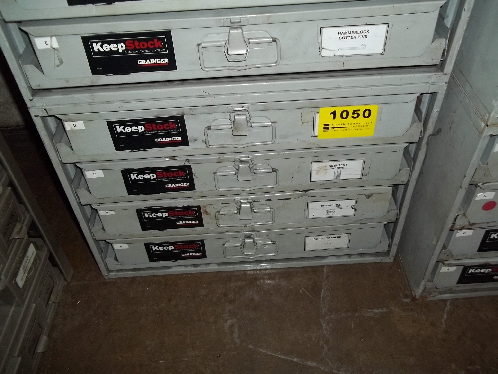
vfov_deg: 44.2
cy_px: 187
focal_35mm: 32
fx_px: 460
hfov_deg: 56.8
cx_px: 249
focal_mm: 5.7
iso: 160
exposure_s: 1/30
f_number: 2.9
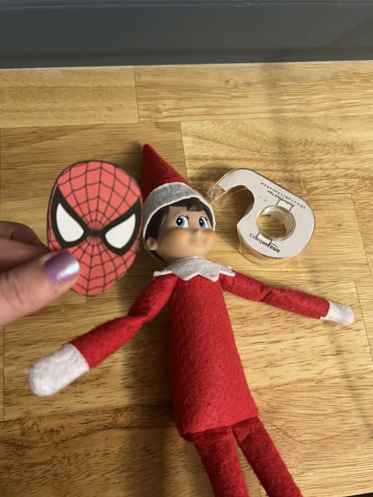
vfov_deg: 61.5
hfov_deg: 48.2
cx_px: 187
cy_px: 276
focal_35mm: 29
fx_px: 417
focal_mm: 5.7
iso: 500
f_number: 1.5
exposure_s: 1/40
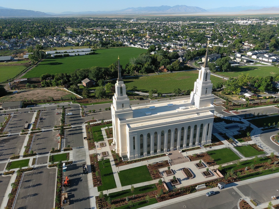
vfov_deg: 53.1
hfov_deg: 67.3
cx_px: 140
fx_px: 210
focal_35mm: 26
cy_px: 104
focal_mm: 4.74
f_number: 1.8
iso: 100
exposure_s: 1/800
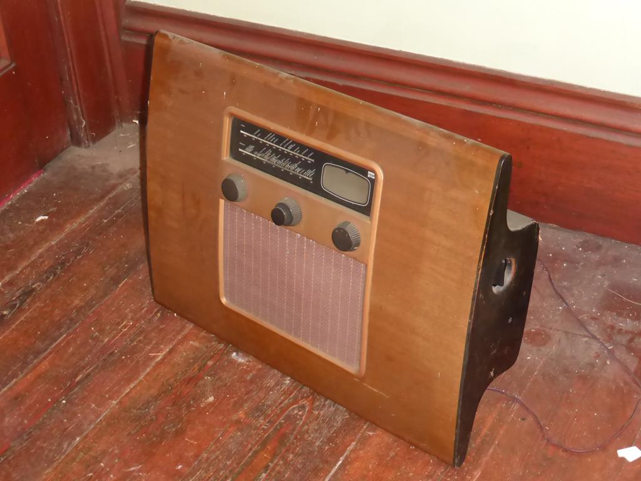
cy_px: 240
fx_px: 1130
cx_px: 320
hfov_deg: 31.7
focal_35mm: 61
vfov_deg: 24.0
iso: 800
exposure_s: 1/15
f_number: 4.7
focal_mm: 10.3
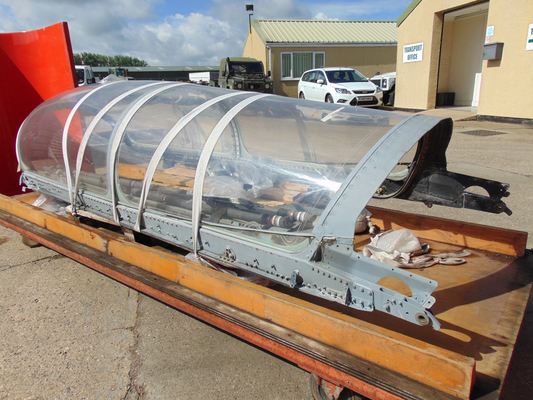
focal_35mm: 25
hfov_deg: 69.4
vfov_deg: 54.9
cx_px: 266
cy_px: 200
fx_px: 385
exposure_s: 1/400
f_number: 7.7
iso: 80
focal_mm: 4.5
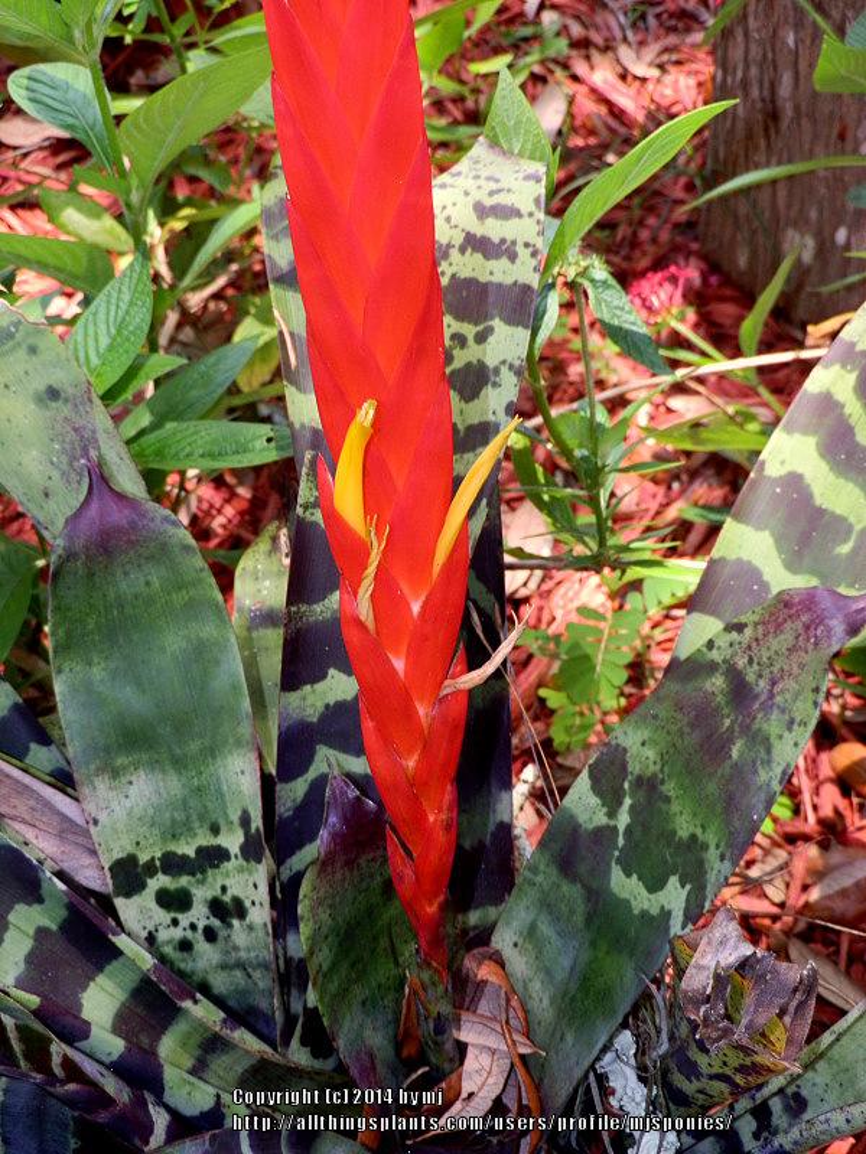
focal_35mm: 58
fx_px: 1935
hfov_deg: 25.2
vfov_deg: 33.2
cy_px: 577
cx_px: 433
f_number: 3.9
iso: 100
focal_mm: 10.41
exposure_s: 1/80
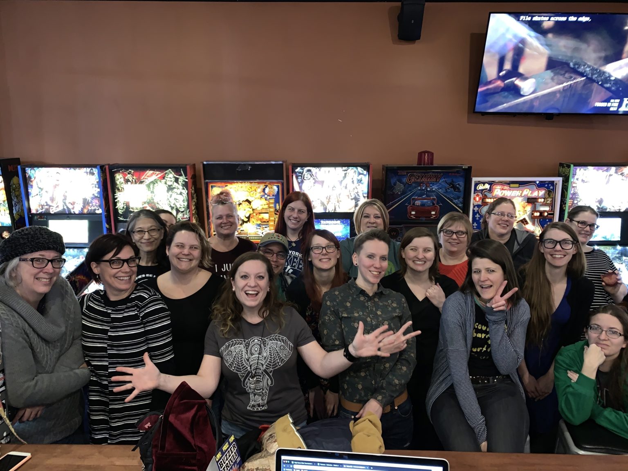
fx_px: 472
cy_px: 236
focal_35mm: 26
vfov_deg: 53.1
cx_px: 314
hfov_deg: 67.3
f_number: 1.8
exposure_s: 1/4
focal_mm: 4.25
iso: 160
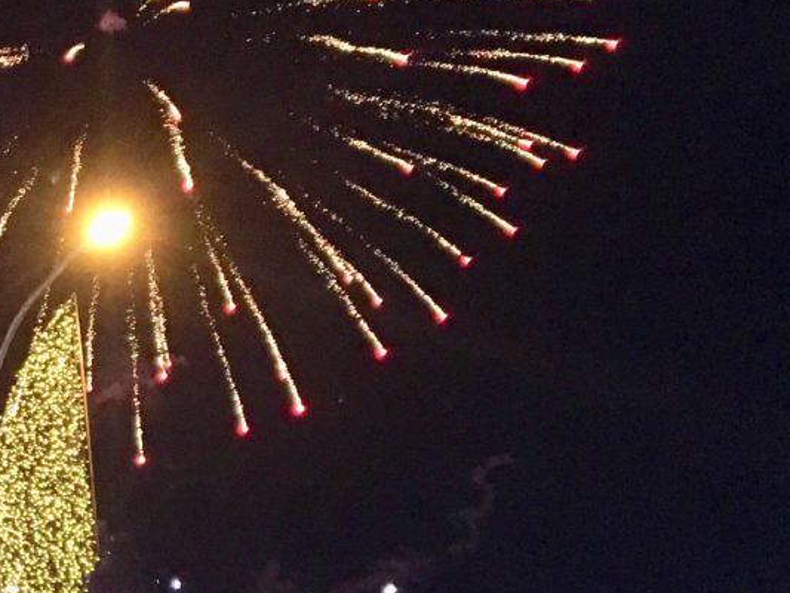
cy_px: 479
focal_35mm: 87
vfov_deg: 16.8
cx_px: -136
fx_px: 1986
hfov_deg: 21.1
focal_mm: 4.15
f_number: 2.2
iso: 200
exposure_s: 1/30
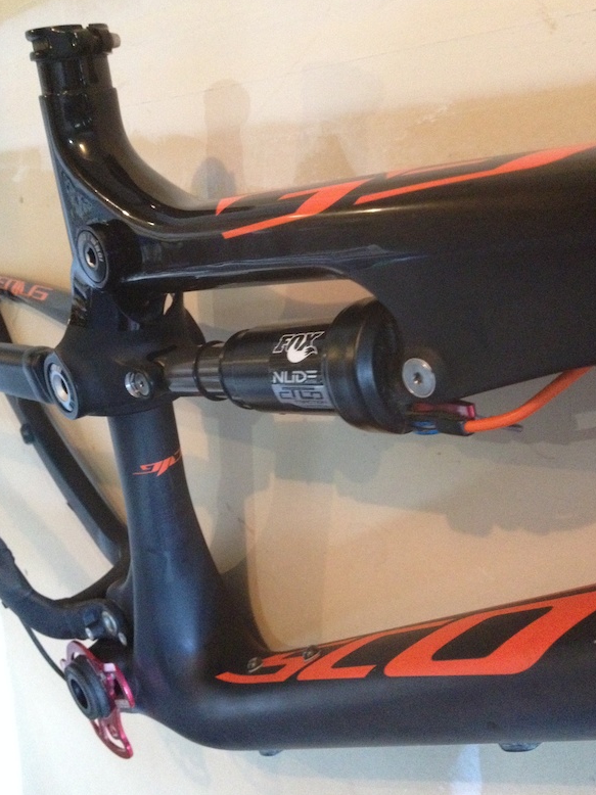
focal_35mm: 36
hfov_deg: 39.6
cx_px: 303
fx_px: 827
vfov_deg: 51.4
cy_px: 398
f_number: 2.4
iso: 640
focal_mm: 4.28
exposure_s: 1/15
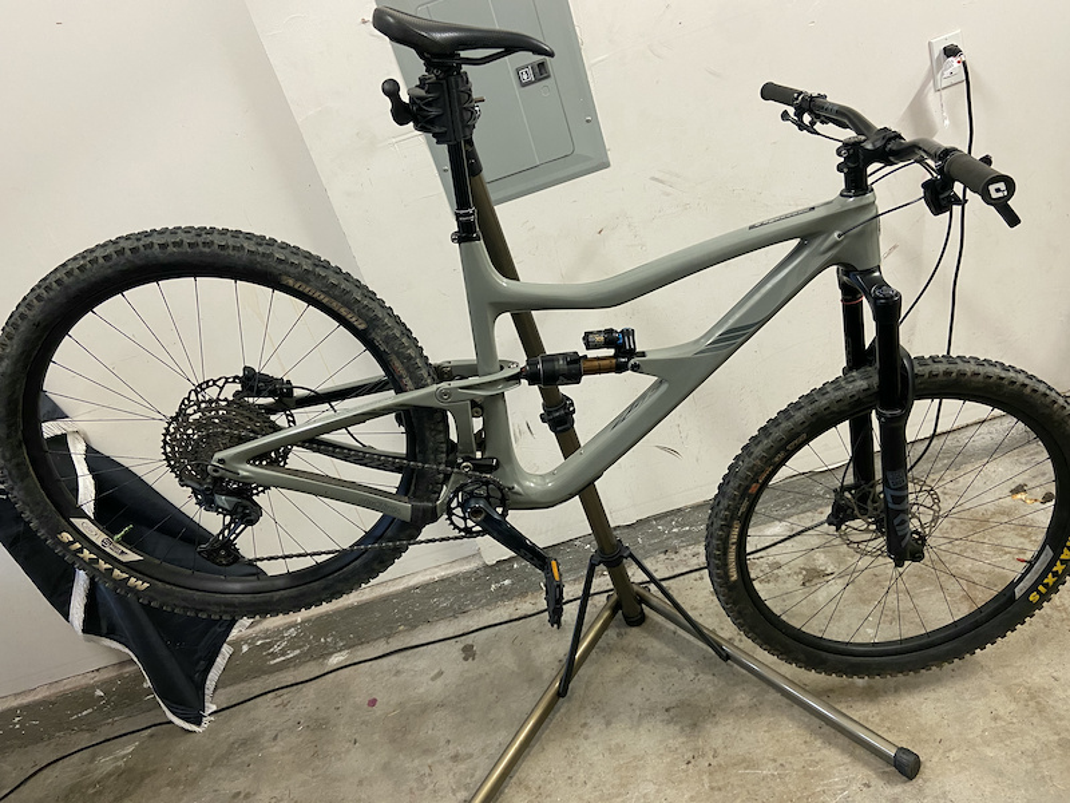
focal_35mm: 26
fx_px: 804
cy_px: 402
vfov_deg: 53.1
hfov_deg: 67.3
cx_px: 535
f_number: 1.8
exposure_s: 1/60
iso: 320
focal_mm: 4.25
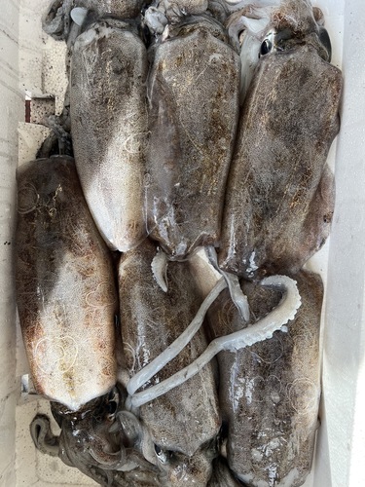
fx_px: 366
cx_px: 182
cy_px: 244
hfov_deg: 53.1
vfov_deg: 67.3
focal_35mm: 26
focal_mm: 5.7
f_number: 1.5
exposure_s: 1/419
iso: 50
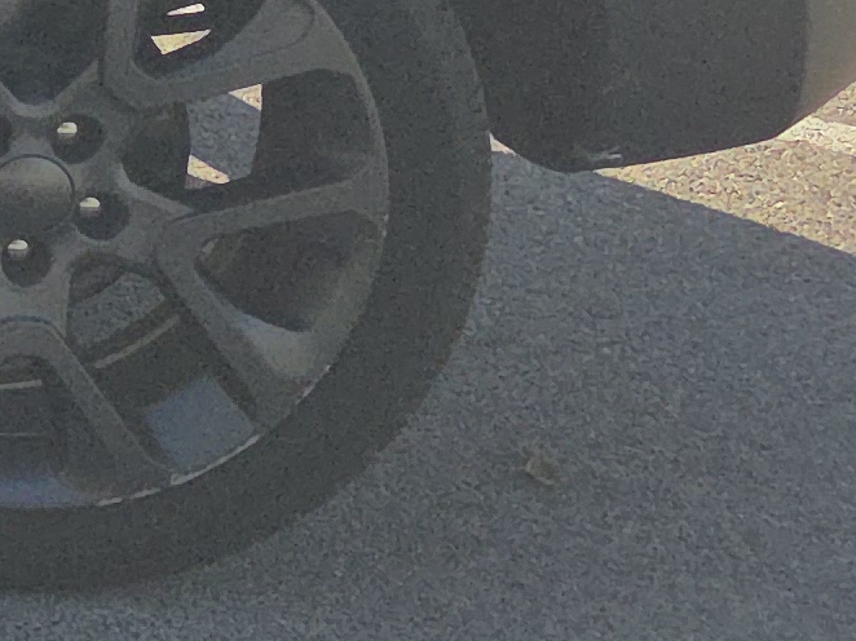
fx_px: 3436
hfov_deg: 11.1
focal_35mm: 139
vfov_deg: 10.0
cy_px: -541
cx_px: -1412
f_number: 1.7
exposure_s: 1/7333
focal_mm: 6.3
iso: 80
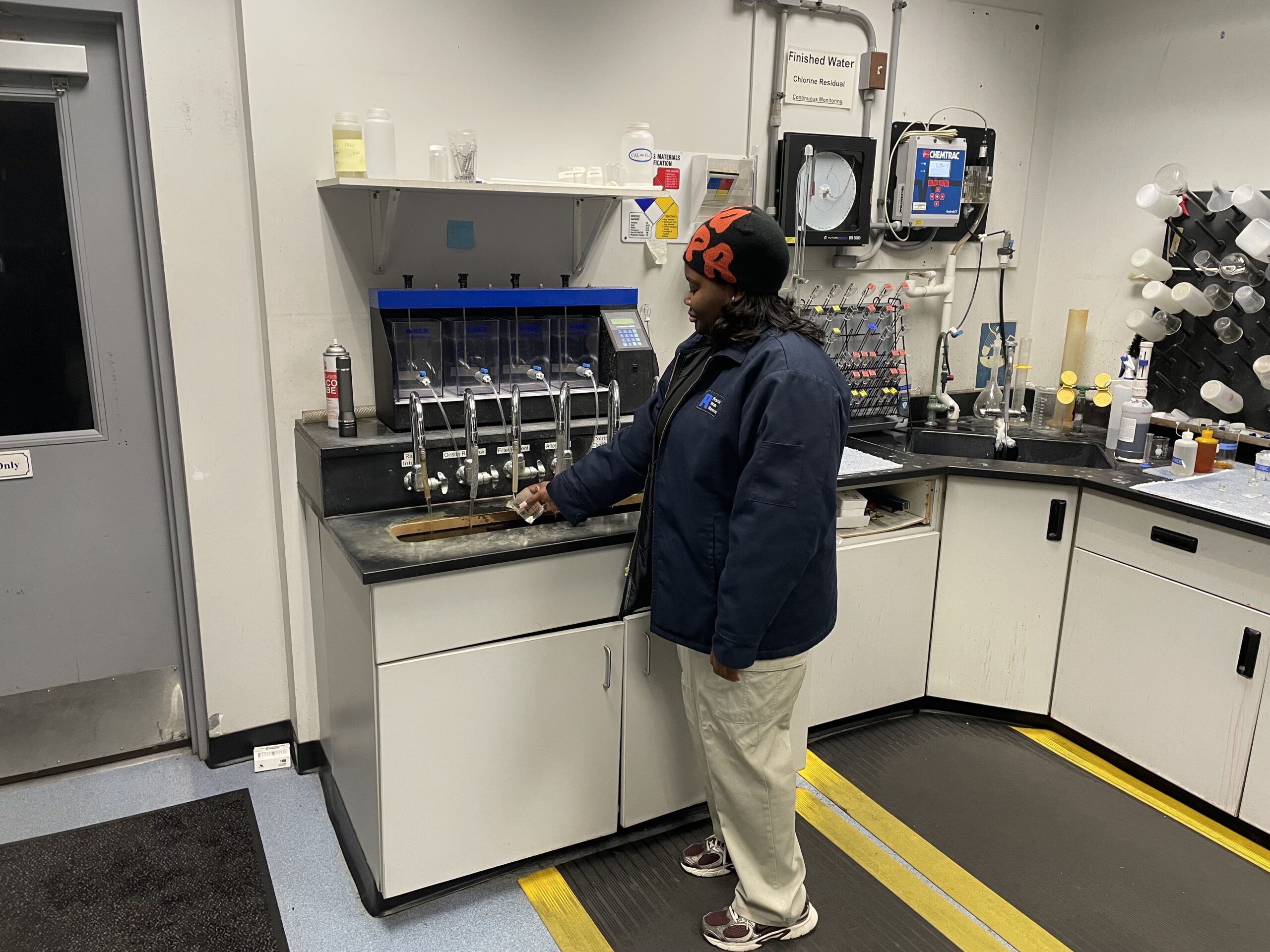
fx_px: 954
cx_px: 635
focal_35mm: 26
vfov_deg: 53.1
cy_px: 476
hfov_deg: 67.3
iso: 125
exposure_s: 1/60
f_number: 1.6
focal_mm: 4.2
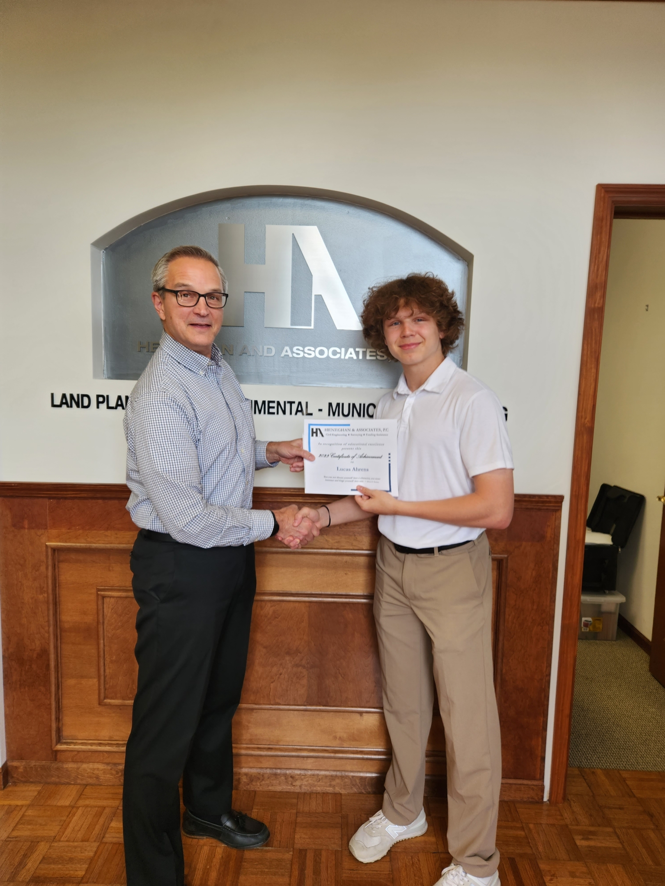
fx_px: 589
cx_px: 332
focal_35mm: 23
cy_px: 443
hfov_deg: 58.9
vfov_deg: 73.9
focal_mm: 5.4
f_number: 1.8
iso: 64
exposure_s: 1/120
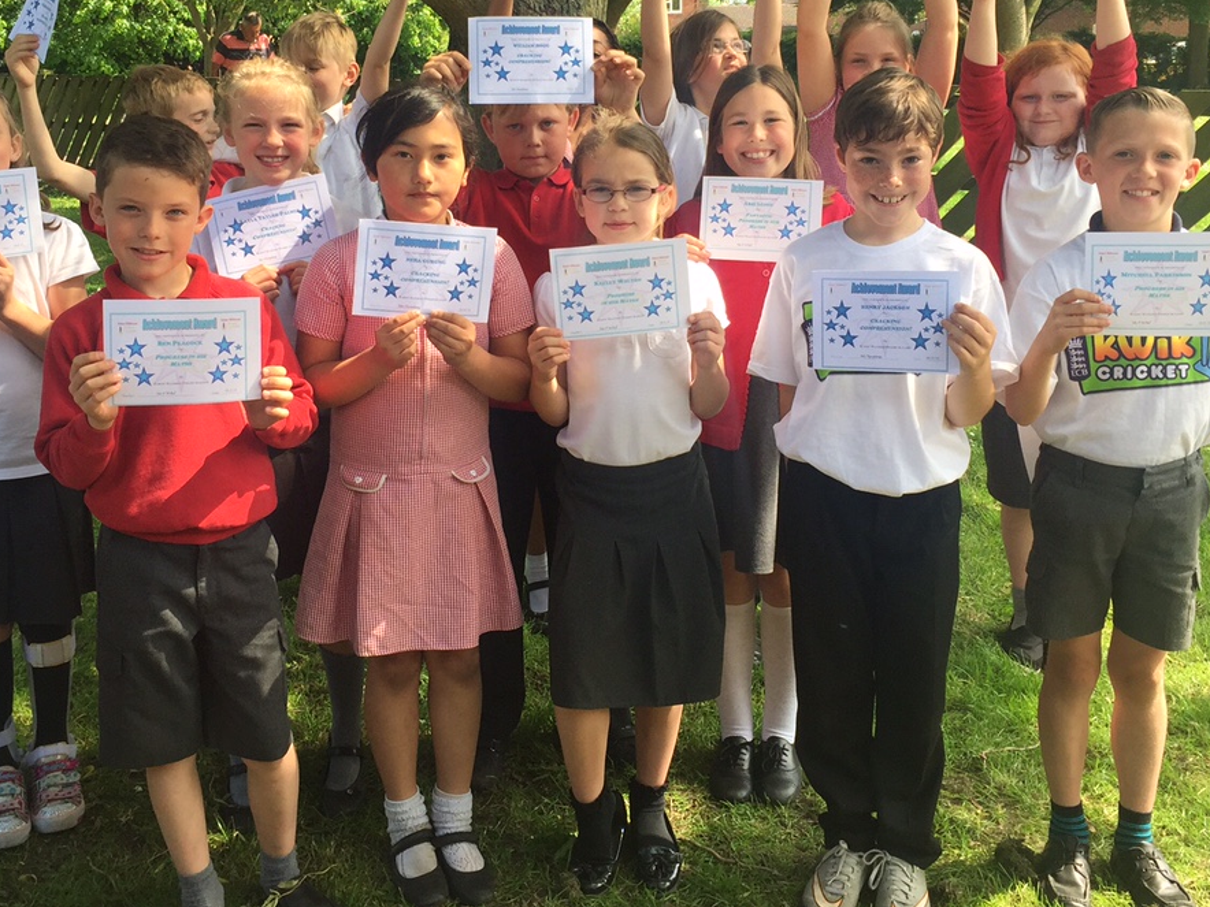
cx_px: 563
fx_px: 1468
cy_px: 312
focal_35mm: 42
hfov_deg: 44.8
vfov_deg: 34.1
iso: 32
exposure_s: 1/460
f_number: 2.2
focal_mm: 4.15
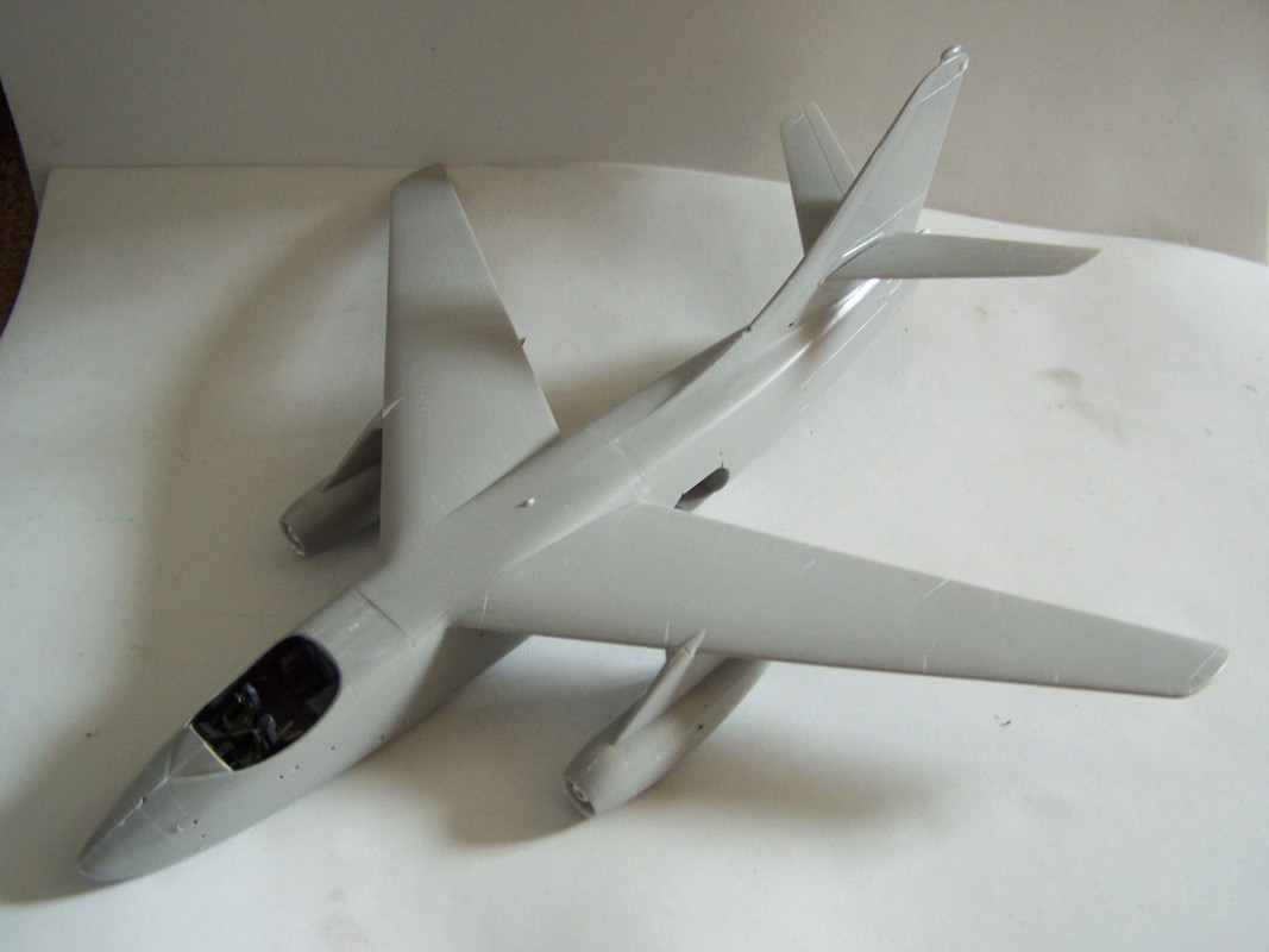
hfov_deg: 49.0
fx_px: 1393
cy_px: 476
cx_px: 634
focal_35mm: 38
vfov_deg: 37.7
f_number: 2.8
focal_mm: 6.3
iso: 140
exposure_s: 1/15
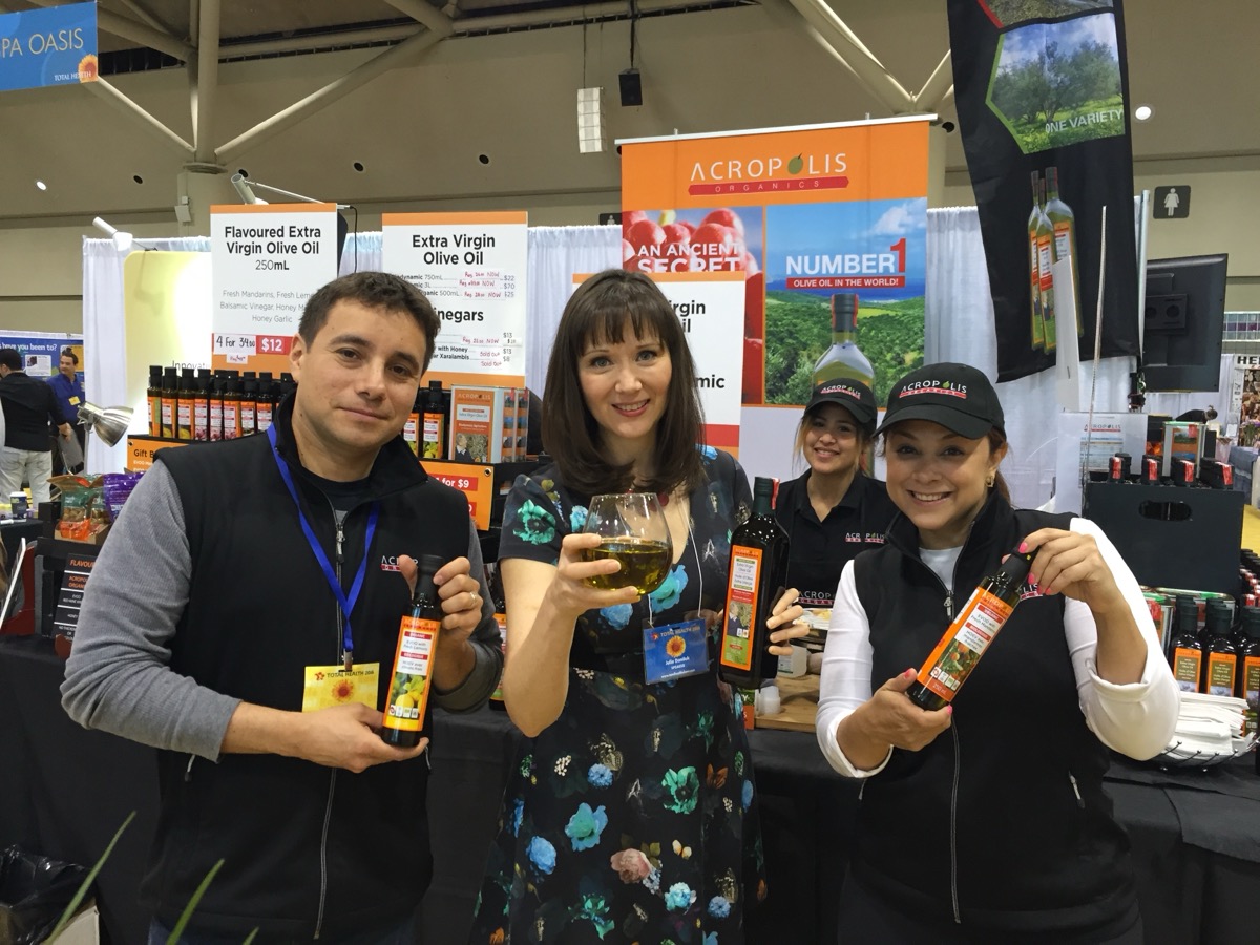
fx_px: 1056
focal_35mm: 29
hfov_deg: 61.7
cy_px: 472
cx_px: 630
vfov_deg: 48.2
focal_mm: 4.15
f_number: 2.2
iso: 80
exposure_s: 1/30
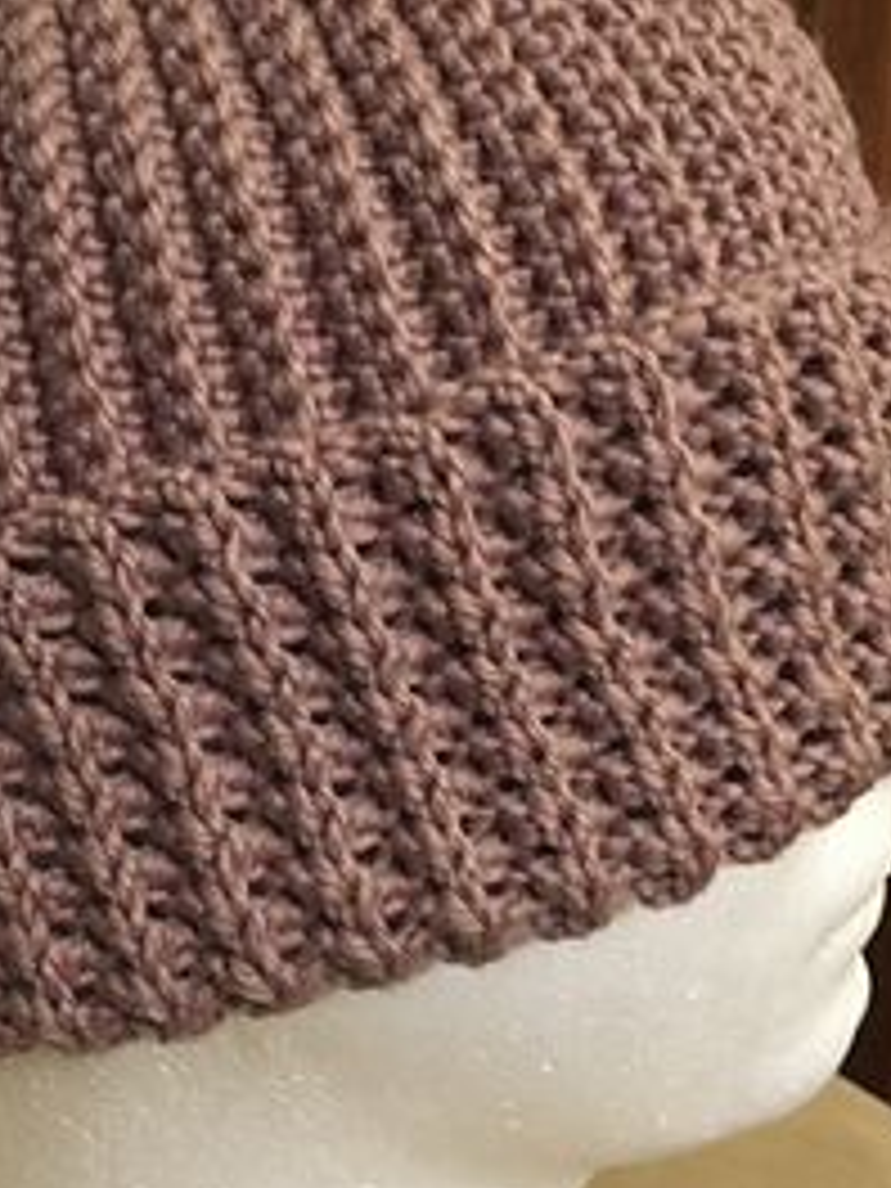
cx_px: 322
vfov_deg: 34.7
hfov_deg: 26.5
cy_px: 756
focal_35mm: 55
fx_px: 1888
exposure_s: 1/15
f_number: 2.2
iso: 250
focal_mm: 4.15
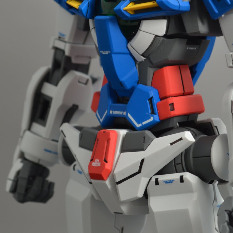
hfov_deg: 10.8
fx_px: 1234
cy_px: 75
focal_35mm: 162
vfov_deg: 10.8
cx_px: 160
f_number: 7.1
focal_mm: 55
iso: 200
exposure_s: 1/6
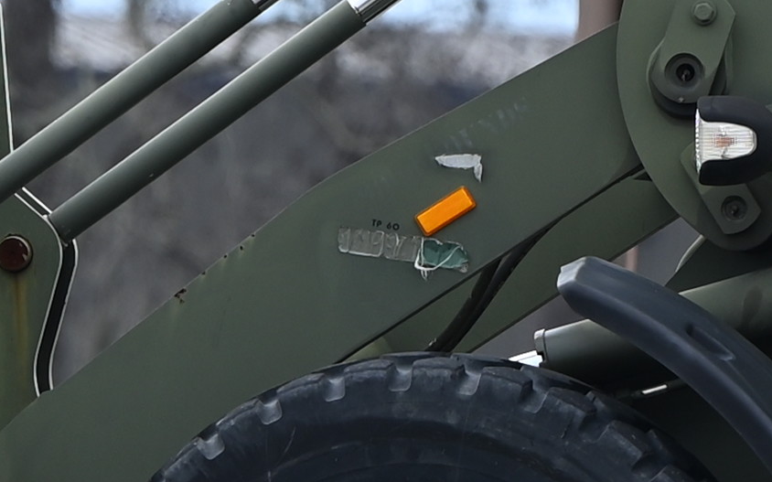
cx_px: 856
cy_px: -99
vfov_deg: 0.9
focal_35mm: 1460
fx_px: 30709
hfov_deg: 1.4
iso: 160
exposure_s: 1/640
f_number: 4
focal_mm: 200
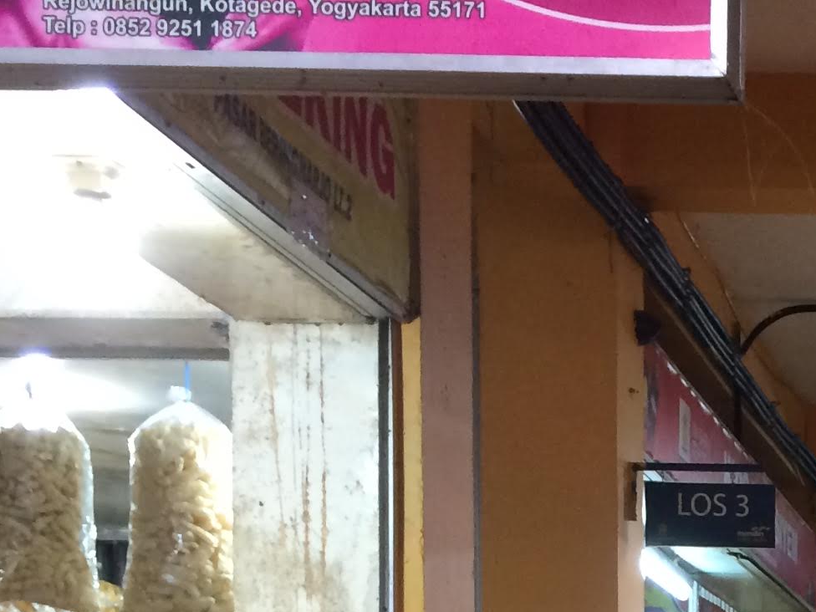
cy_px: 1023
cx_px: 1068
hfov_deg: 18.7
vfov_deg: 13.9
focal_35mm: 97
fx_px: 2287
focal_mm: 4.15
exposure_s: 1/33
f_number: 2.2
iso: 160
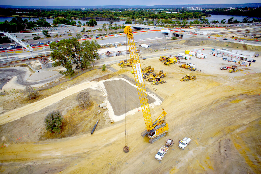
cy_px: 87
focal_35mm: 24
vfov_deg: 53.1
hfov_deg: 73.7
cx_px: 130
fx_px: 174
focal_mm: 16
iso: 100
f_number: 13
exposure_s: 1/125
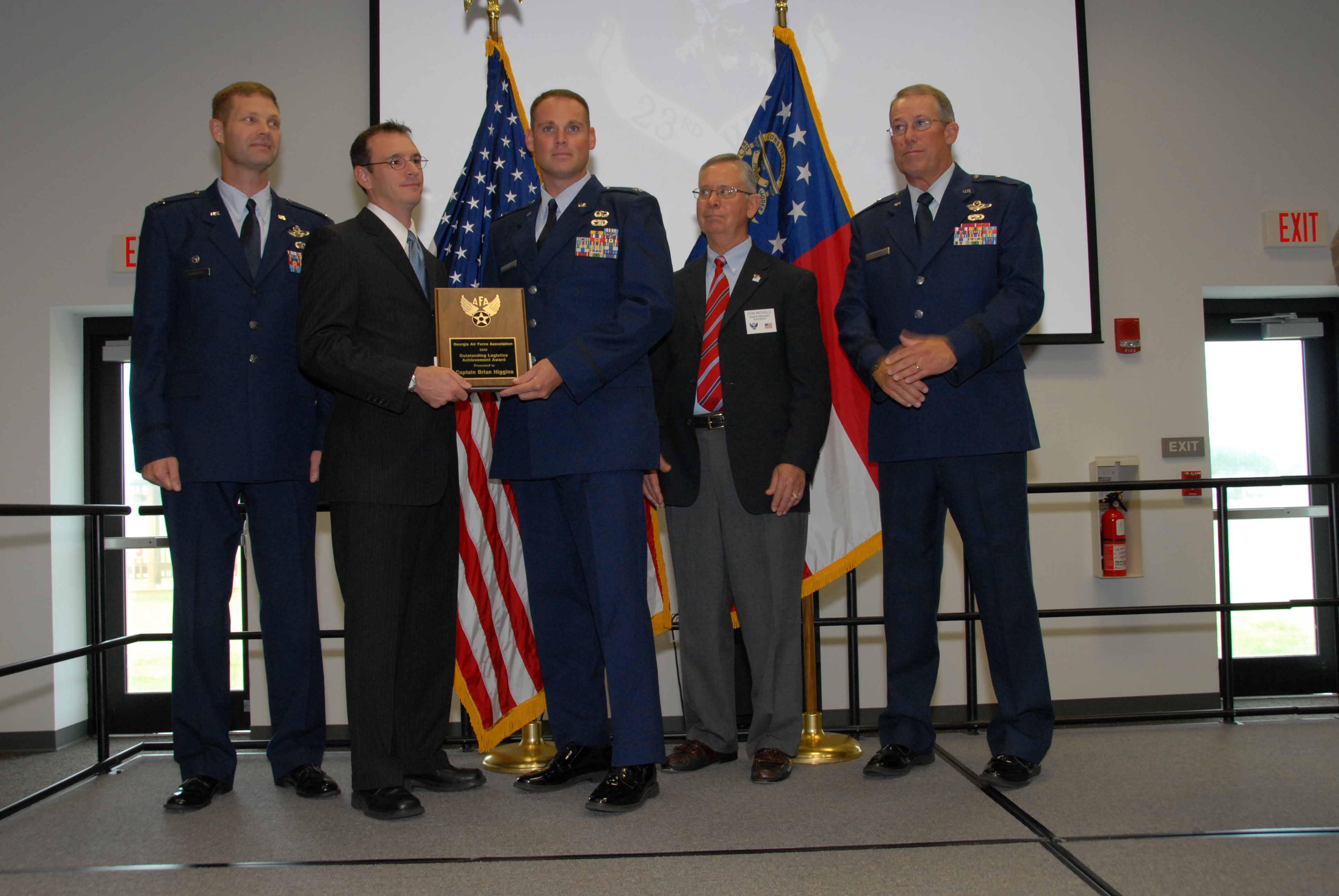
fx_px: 1117
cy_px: 448
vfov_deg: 43.7
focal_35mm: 30
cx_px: 670
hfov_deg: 61.9
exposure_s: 1/60
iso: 500
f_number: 6.3
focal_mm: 20
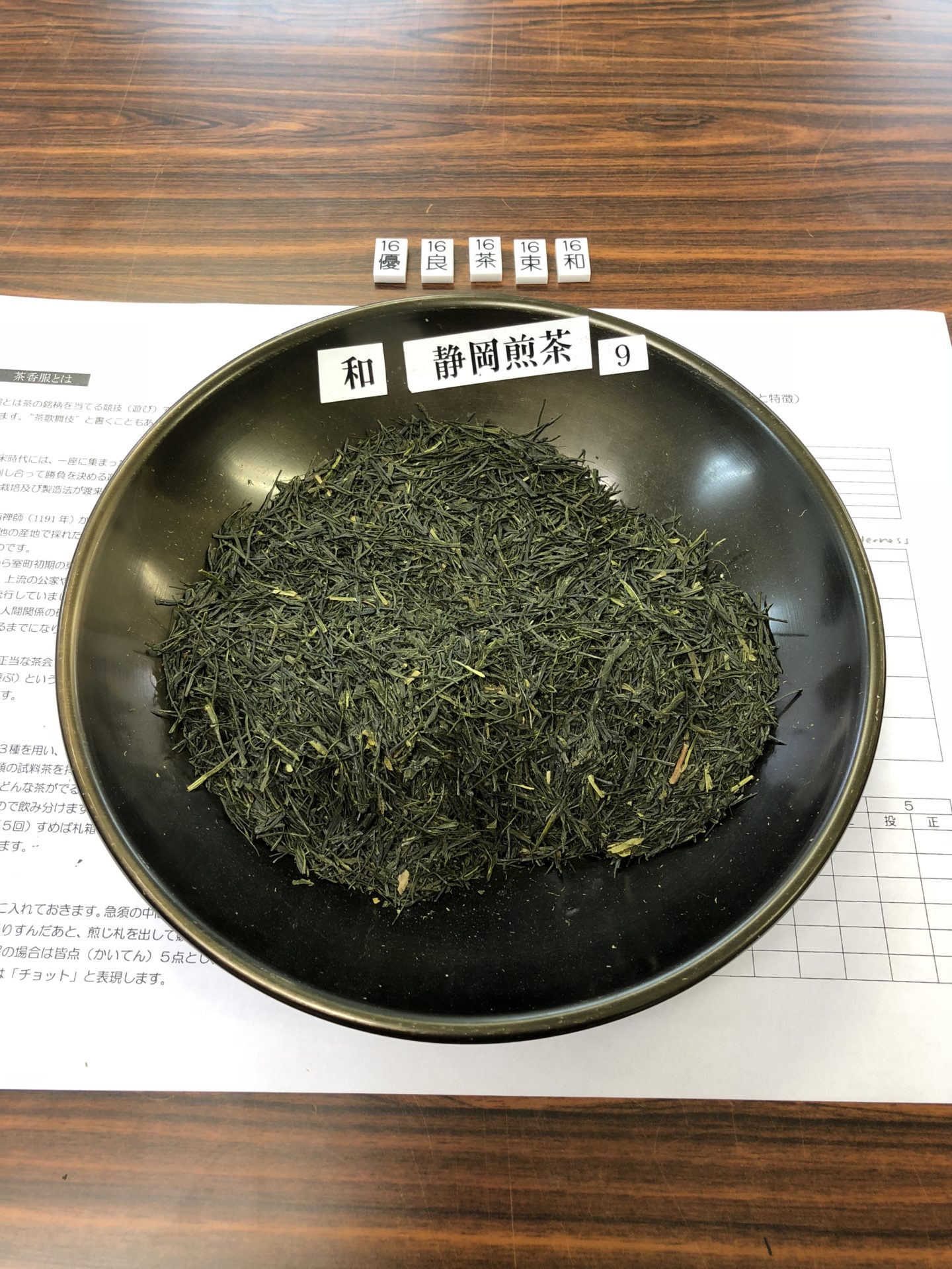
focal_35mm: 28
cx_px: 476
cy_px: 634
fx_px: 1027
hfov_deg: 49.7
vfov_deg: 63.4
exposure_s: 1/15
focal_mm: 3.99
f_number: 1.8
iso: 40
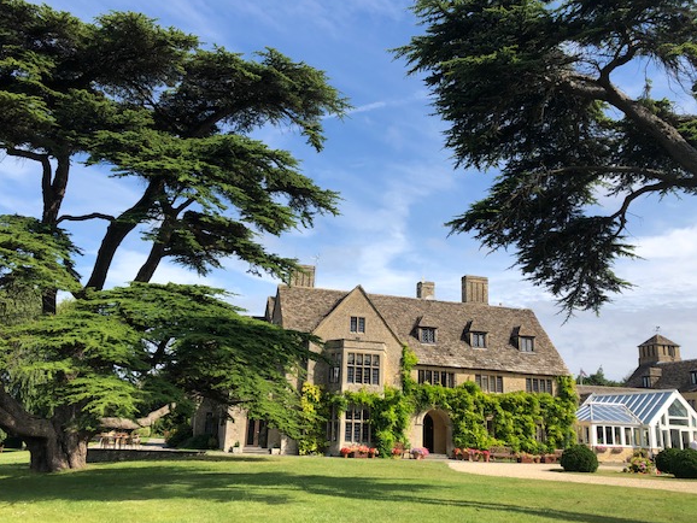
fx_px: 624
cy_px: 275
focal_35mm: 31
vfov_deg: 45.5
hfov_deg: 58.3
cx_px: 345
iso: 20
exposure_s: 1/1845
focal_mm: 3.99
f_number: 1.8
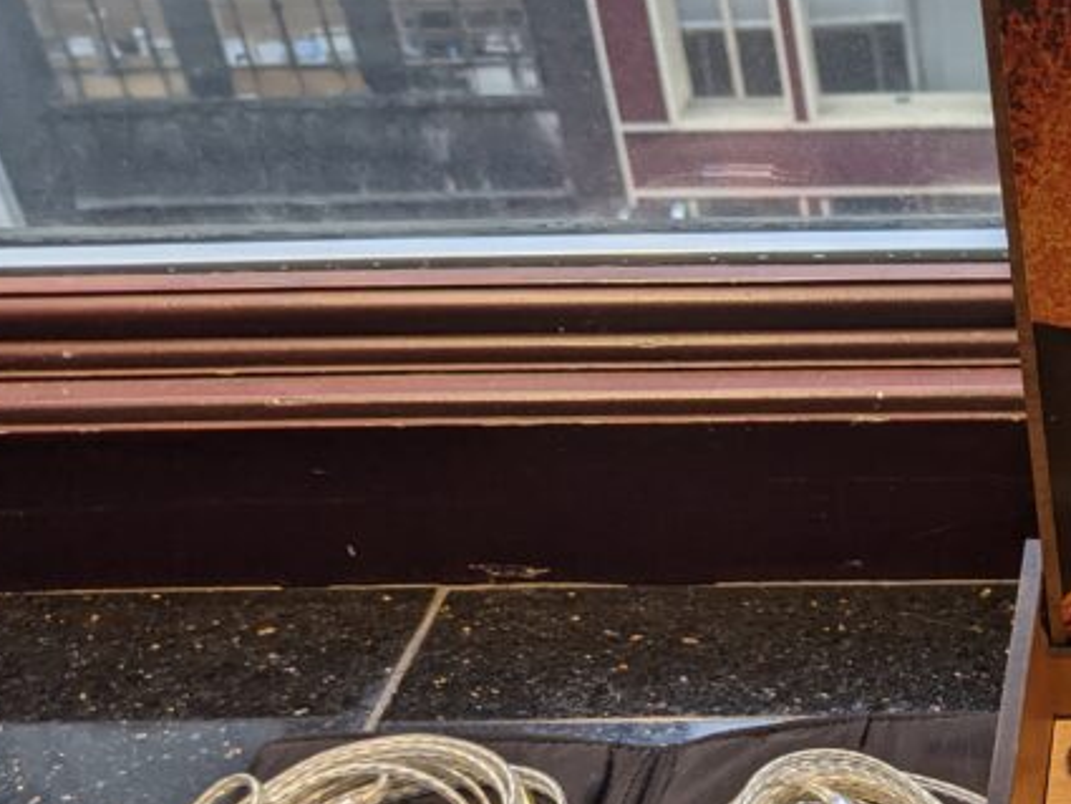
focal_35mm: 65
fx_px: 2012
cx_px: 1252
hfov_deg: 26.8
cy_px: 834
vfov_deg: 21.7
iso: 83
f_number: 1.8
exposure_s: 1/120
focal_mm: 4.44
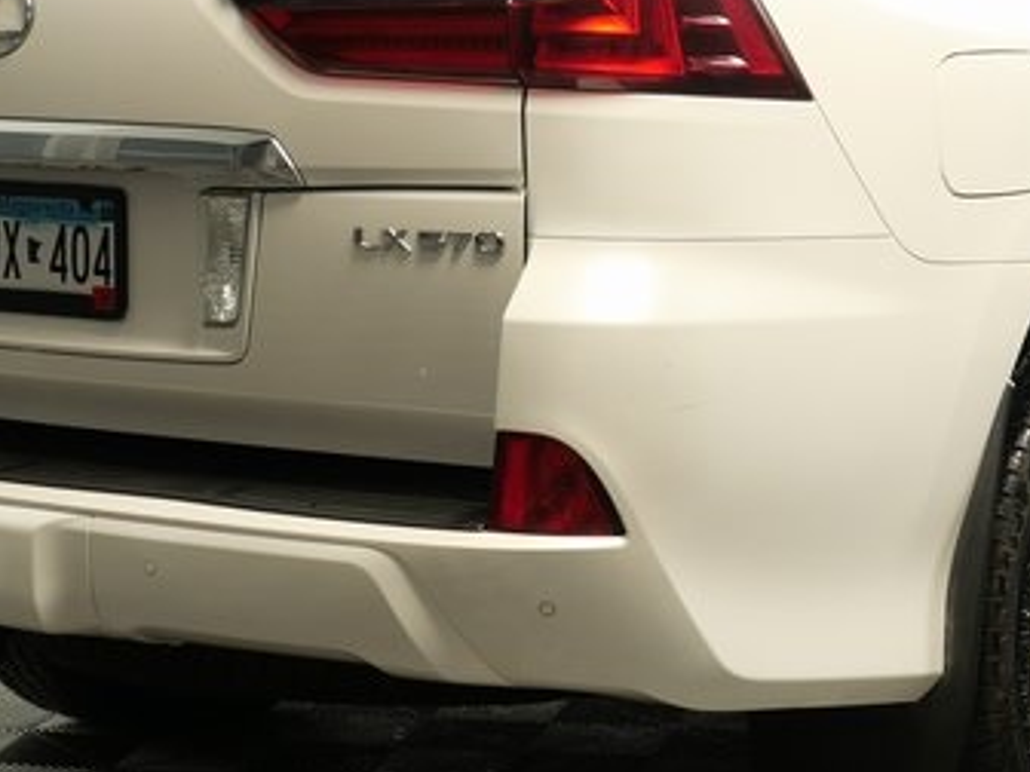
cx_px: 684
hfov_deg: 16.1
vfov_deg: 12.1
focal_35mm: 122
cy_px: 245
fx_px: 3630
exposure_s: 1/200
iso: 250
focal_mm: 20
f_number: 5
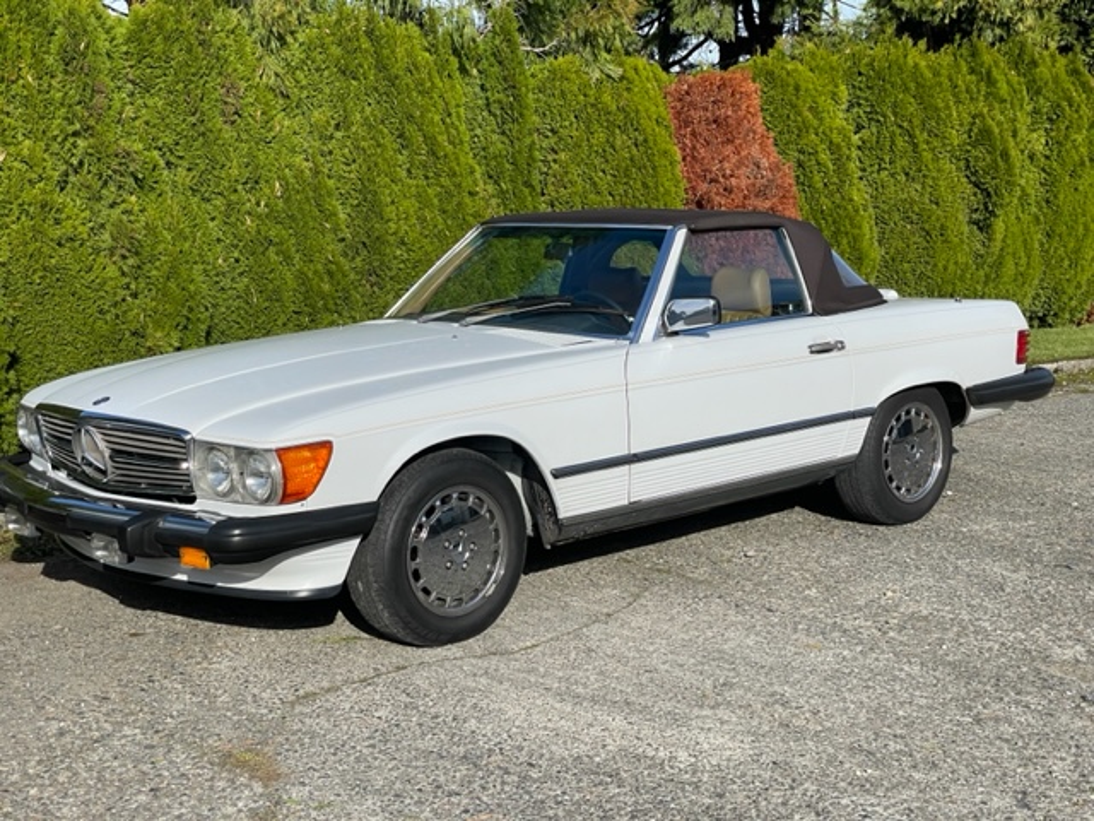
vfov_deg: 28.0
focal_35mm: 52
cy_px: 410
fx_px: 1643
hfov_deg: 36.8
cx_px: 547
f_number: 2
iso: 25
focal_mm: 6
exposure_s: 1/1712
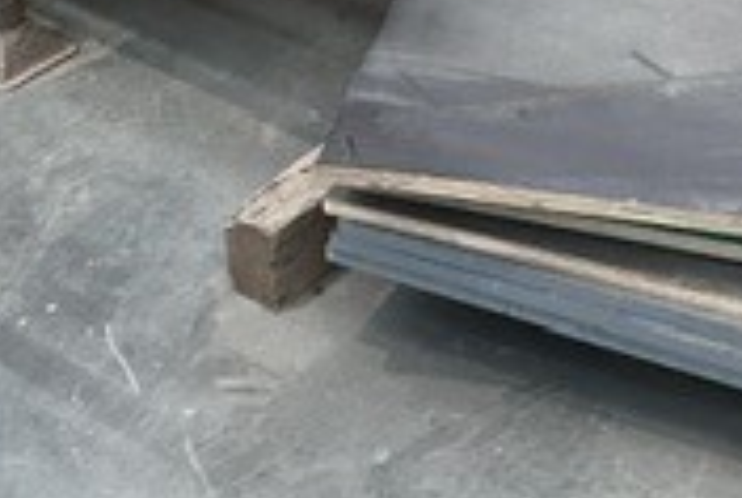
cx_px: 367
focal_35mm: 117
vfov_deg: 11.1
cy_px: -338
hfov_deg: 17.5
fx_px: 2416
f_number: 2.4
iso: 200
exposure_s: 1/60
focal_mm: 3.3
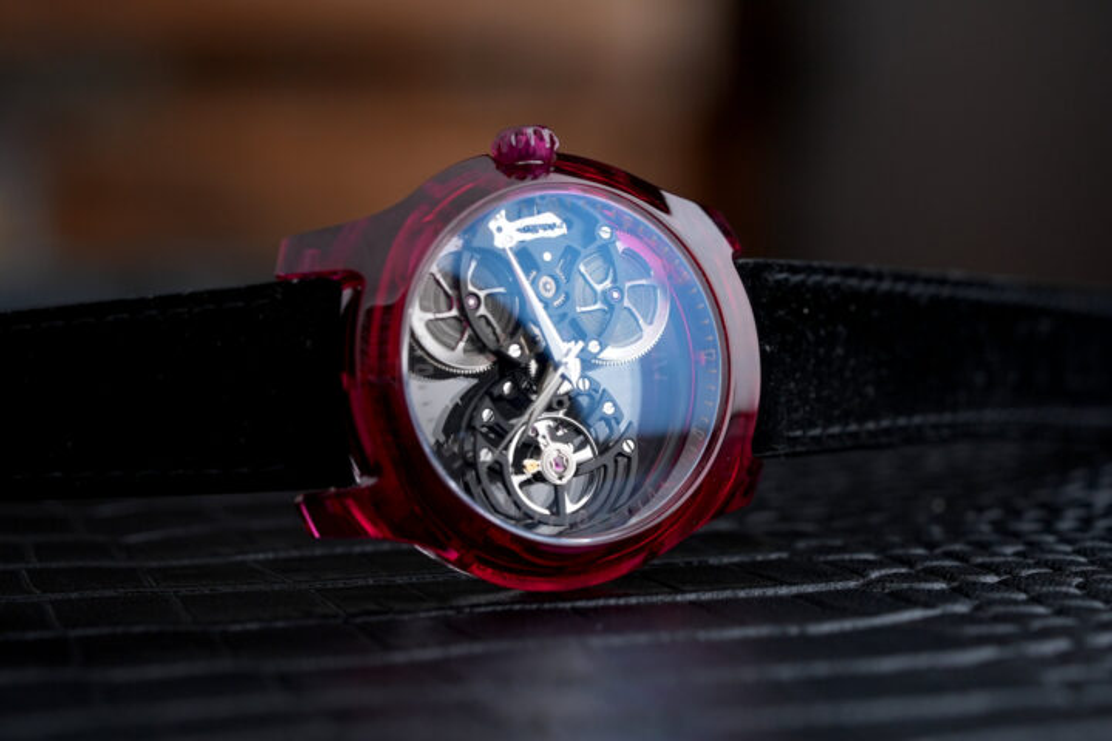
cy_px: 370
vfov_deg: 15.2
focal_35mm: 90
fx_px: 2780
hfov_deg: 22.6
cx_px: 556
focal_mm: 90
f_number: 7.1
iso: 1250
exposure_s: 1/50
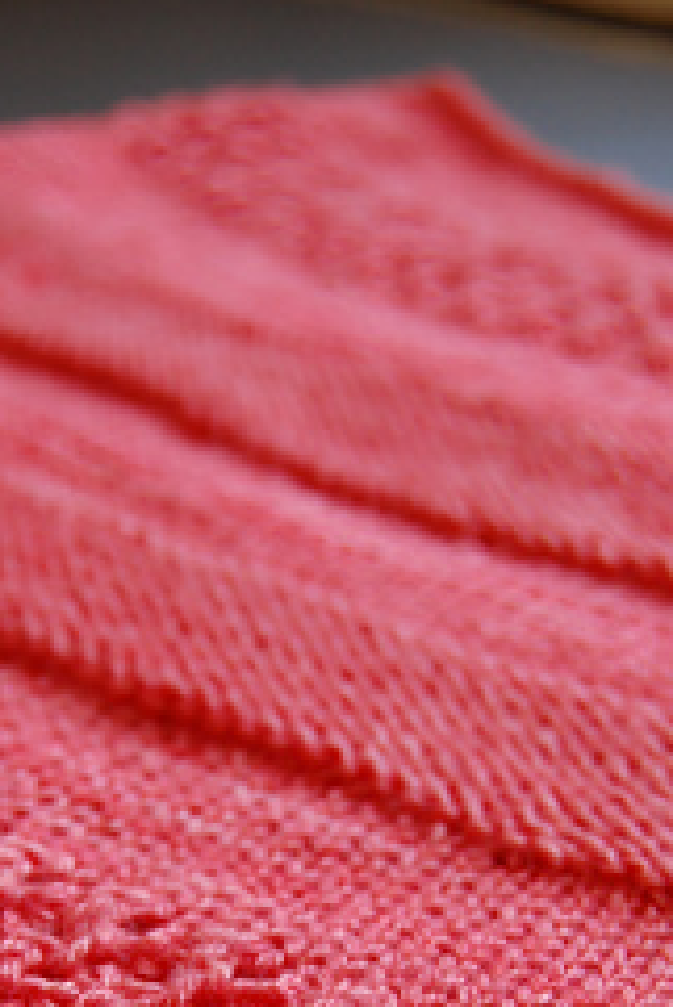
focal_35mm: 87
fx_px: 2436
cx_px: 274
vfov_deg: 22.3
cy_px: 1040
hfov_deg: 15.7
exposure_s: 1/100
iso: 400
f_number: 5
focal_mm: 28
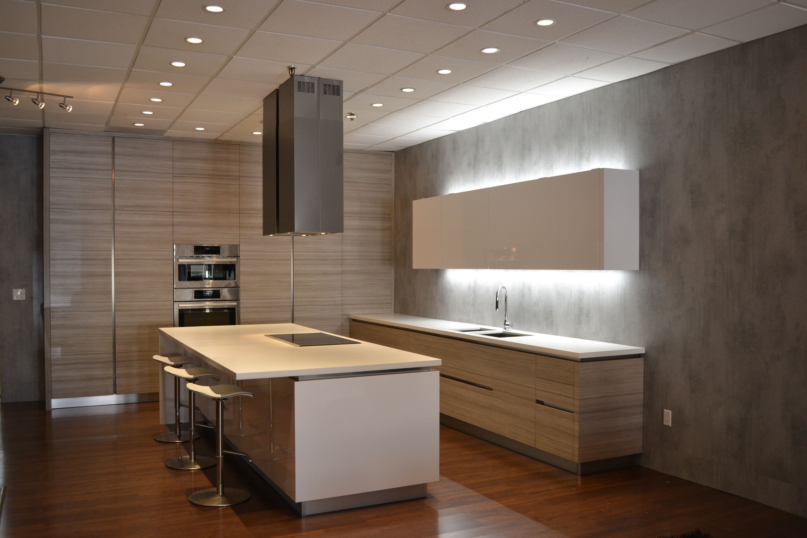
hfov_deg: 57.2
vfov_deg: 40.0
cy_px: 269
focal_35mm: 33
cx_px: 404
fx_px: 740
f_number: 3.8
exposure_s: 1/60
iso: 800
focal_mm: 22
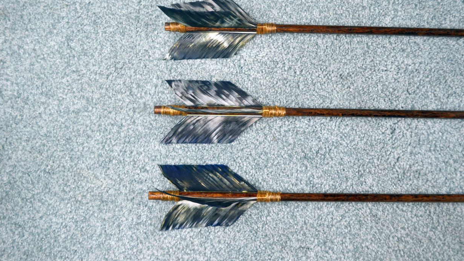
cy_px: 115
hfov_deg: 49.4
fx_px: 504
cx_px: 231
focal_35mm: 41
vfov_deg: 29.0
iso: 400
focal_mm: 26
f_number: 5
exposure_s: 1/100
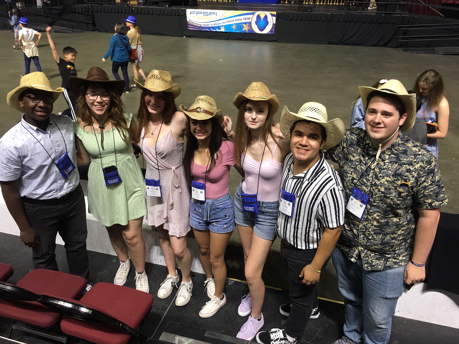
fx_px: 385
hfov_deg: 61.7
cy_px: 172
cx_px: 230
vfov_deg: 48.2
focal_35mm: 29
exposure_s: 1/30
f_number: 2.2
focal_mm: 4.15
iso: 80
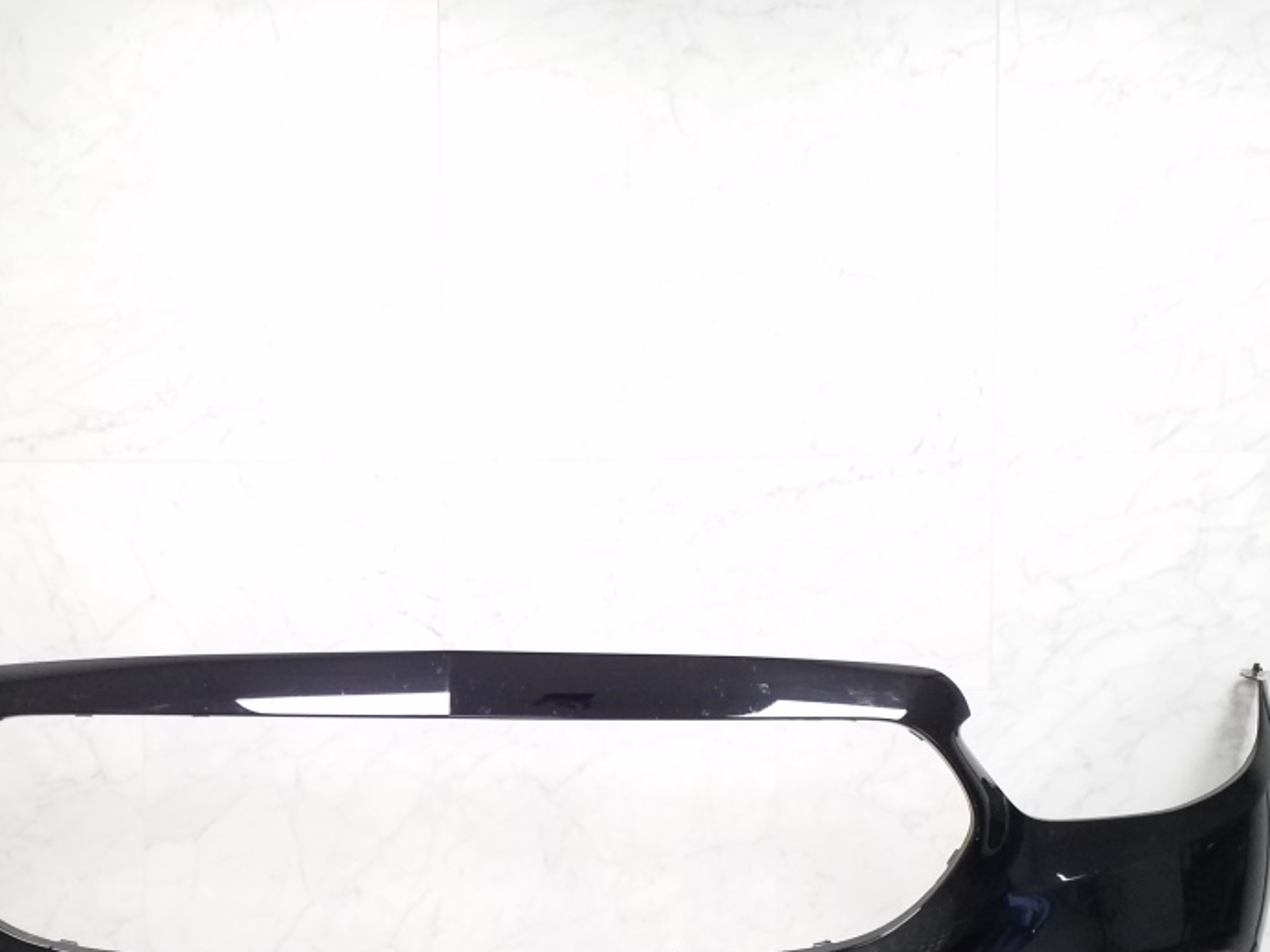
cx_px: 454
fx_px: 1467
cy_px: 663
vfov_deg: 35.5
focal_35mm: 40
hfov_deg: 46.3
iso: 160
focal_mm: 3.6
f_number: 1.9
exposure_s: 1/50
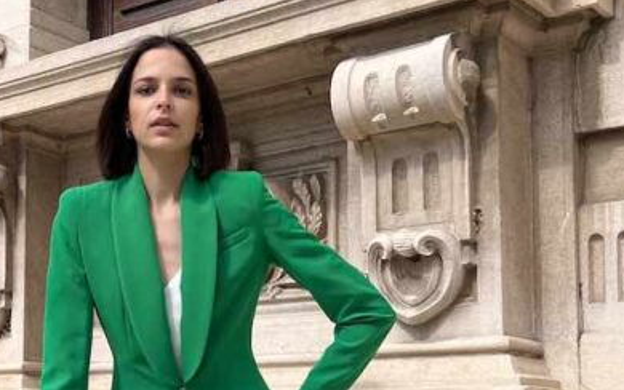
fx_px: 1123
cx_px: 157
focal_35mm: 66
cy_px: 332
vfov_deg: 19.5
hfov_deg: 30.5
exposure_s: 1/5076
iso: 50
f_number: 1.5
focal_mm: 5.7
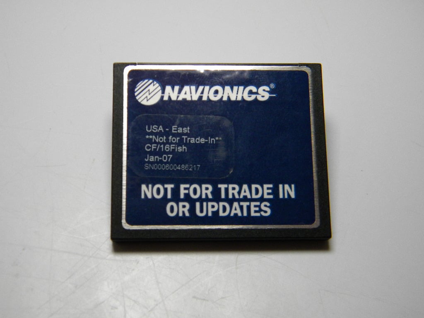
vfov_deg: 26.1
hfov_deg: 34.3
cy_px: 159
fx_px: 686
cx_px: 212
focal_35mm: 56
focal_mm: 10.1
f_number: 4.1
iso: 240
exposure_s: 1/500
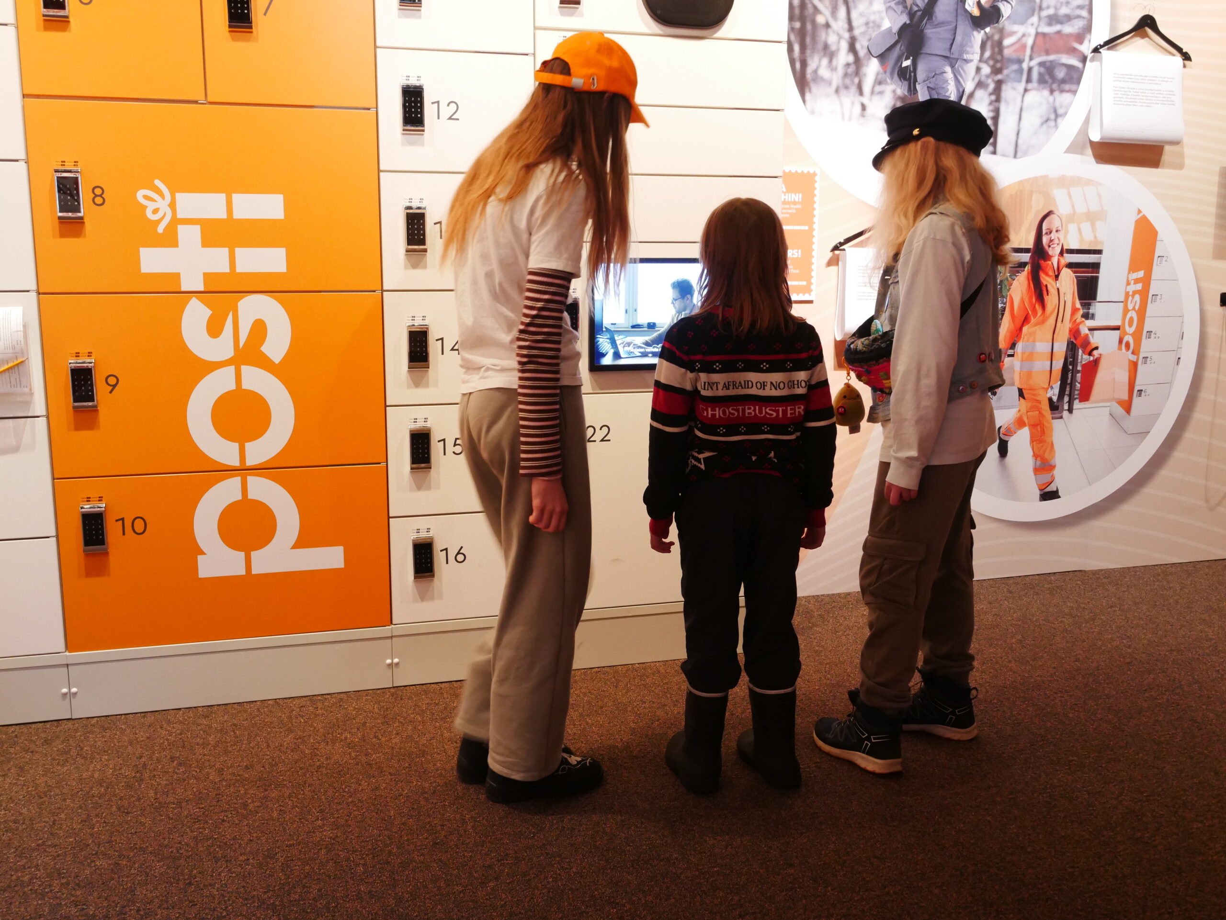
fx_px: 1134
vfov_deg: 44.2
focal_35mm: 32
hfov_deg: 56.8
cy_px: 460
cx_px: 613
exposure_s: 1/10
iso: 1600
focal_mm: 16
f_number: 5.3
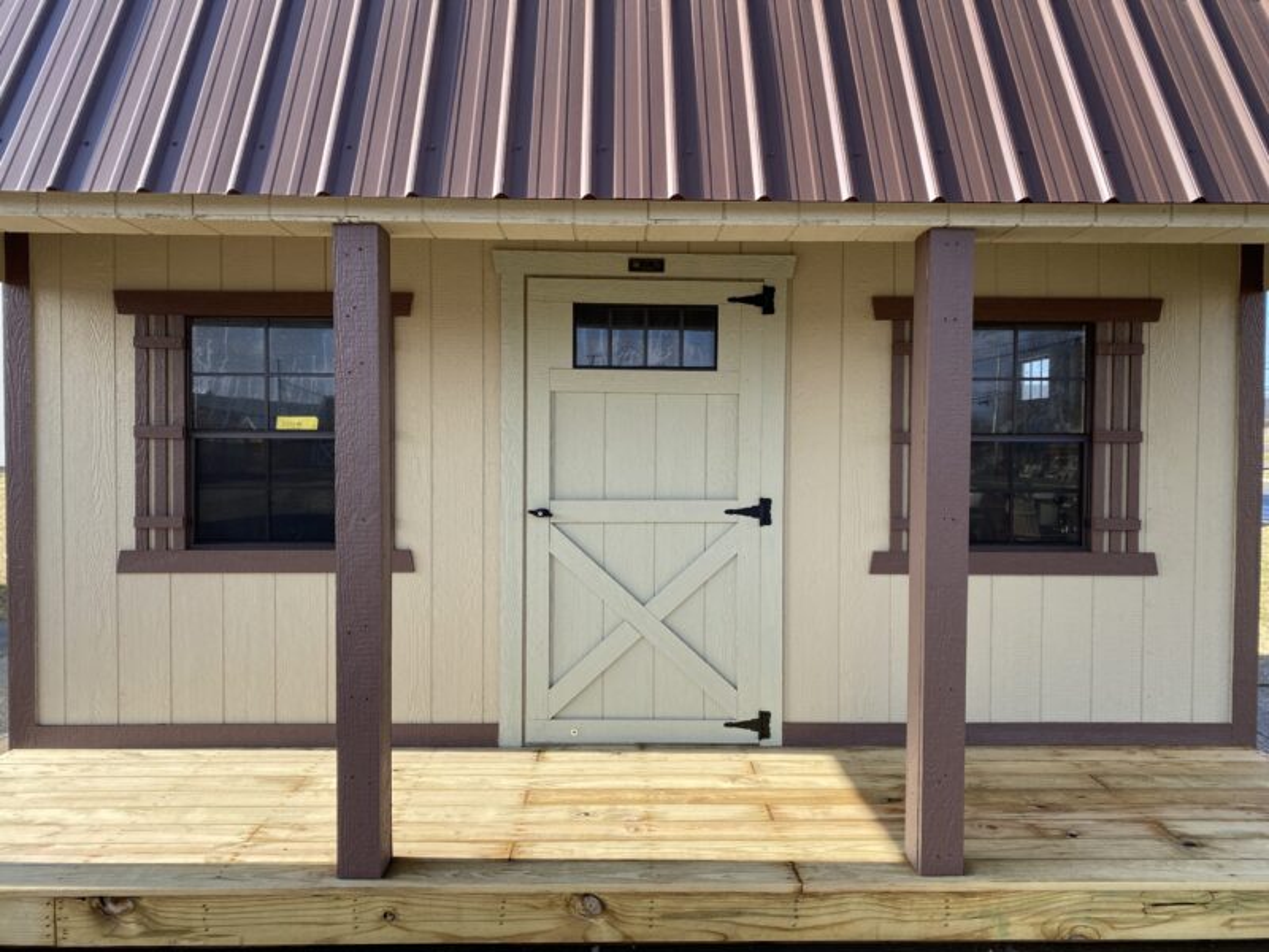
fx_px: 953
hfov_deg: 67.3
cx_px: 634
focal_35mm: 26
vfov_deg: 53.1
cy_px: 476
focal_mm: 4.25
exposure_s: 1/1034
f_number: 1.8
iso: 32
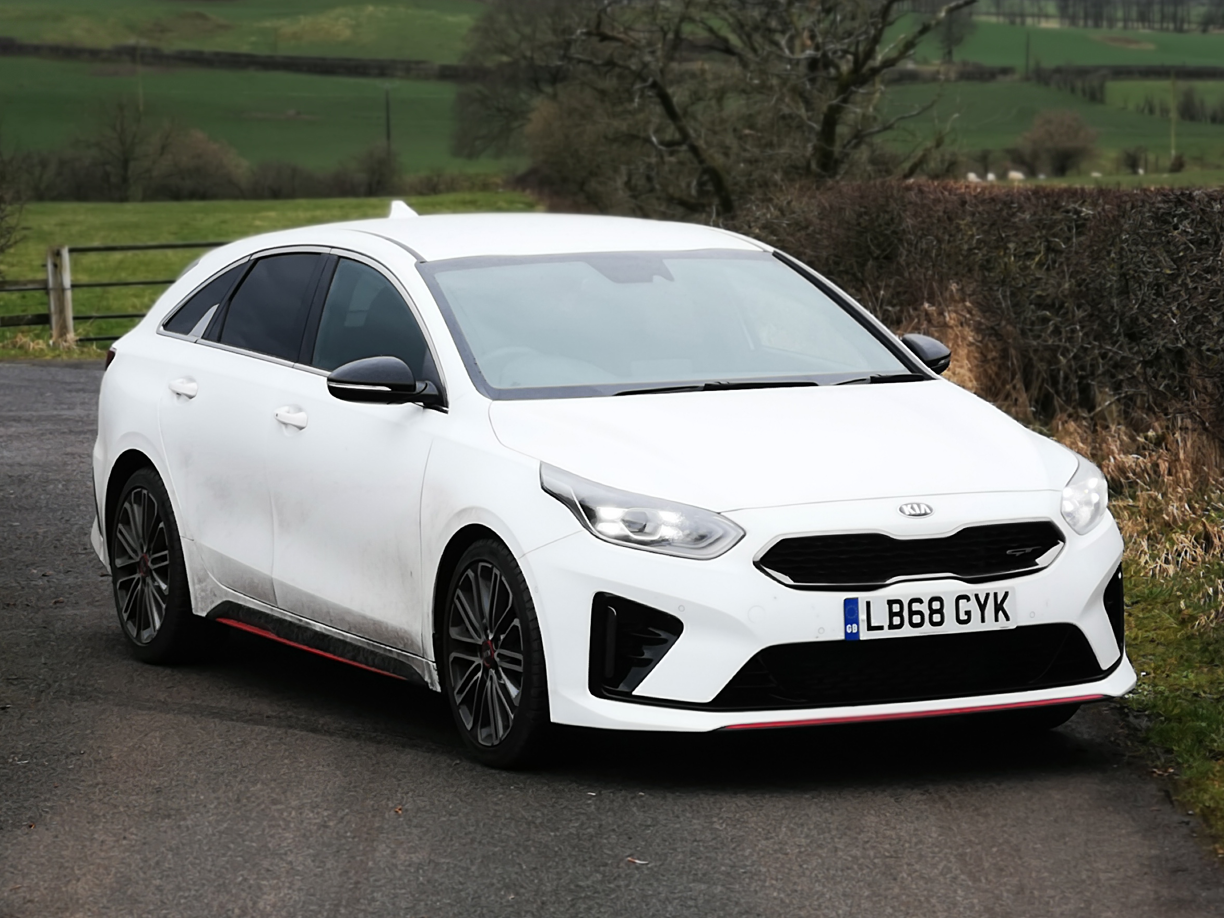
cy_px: 508
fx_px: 4456
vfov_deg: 11.8
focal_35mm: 126
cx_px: 700
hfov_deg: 15.6
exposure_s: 1/286
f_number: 4
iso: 50
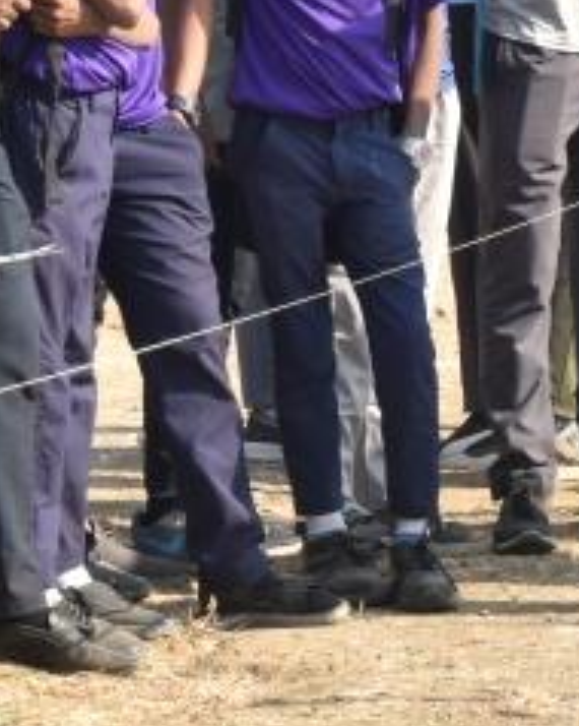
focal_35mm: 352
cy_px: -20
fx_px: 7550
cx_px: 1405
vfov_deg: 5.5
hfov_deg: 4.3
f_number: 13
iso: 320
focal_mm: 58
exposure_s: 1/160
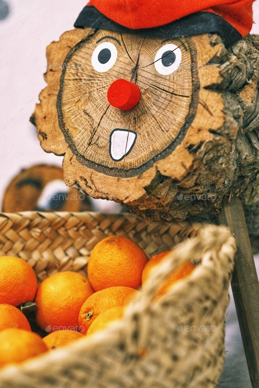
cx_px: 130
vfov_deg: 24.2
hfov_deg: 16.3
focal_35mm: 84
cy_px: 194
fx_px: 906
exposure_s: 1/80
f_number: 1.8
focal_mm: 56
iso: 400
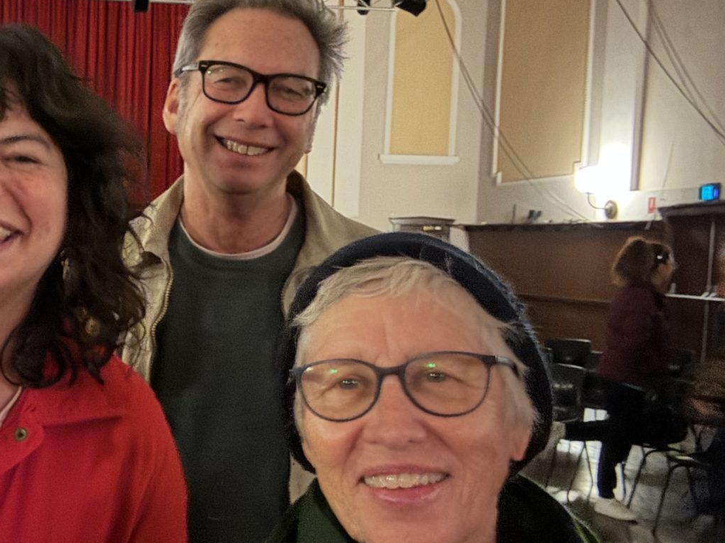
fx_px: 963
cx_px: 52
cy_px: 291
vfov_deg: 31.5
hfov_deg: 38.0
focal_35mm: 46
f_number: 1.9
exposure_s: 1/8
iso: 640
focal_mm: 2.69
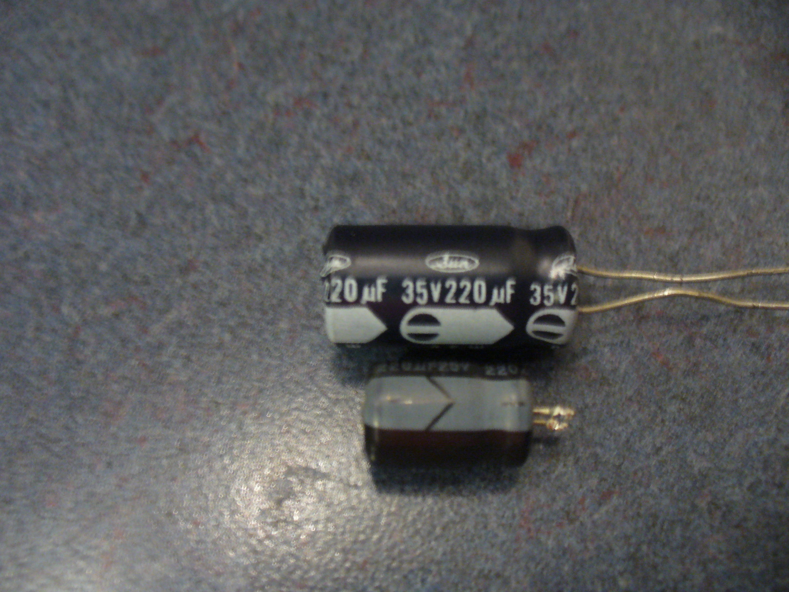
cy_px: 296
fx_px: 843
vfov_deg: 38.7
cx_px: 394
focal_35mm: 37
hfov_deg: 50.1
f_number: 2.8
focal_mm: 6.1
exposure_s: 1/8
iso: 200
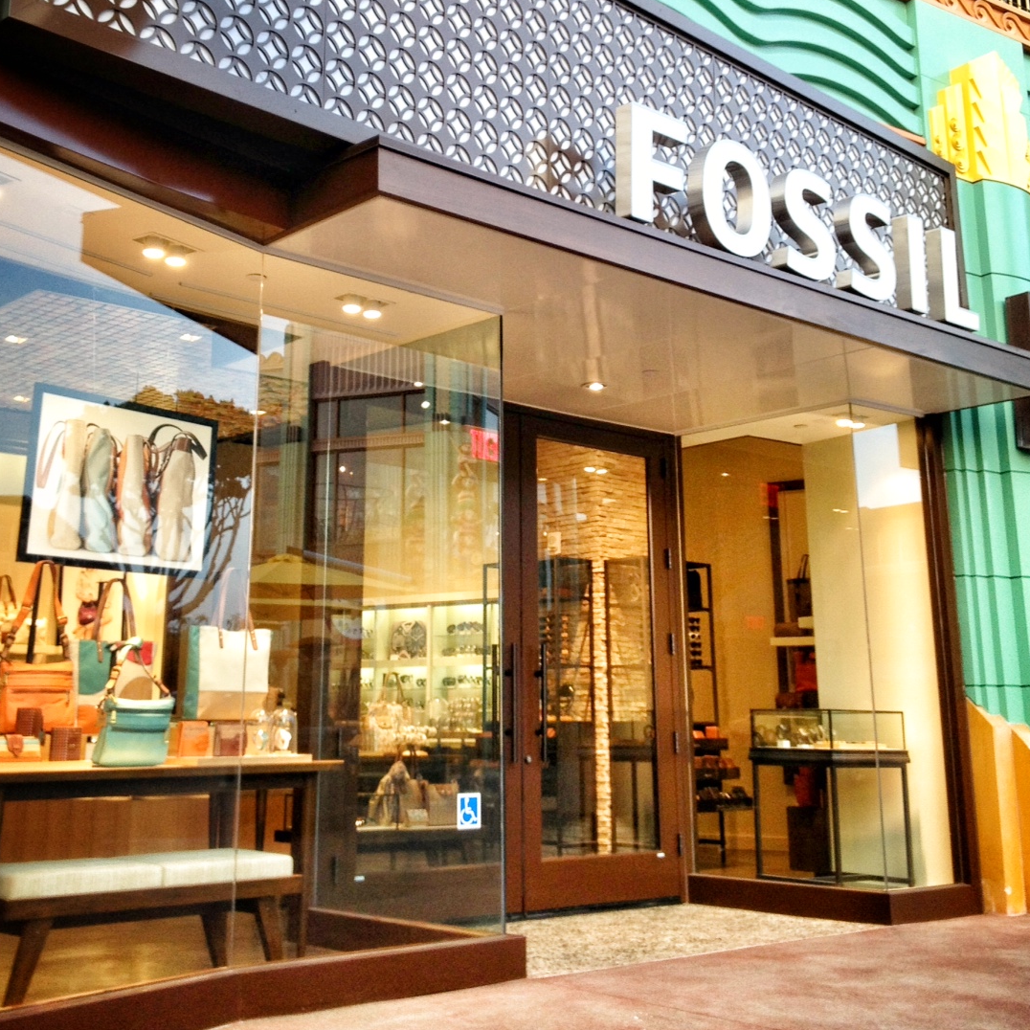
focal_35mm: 46
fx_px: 1549
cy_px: 347
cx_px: 485
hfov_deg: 36.8
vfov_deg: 36.4
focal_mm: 4.28
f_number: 2.4
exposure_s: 1/60
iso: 64
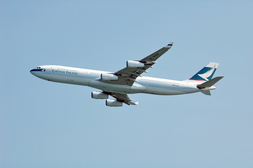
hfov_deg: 8.1
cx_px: 126
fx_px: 1791
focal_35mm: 255
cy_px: 84
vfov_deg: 5.4
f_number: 8
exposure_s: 1/1000
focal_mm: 170
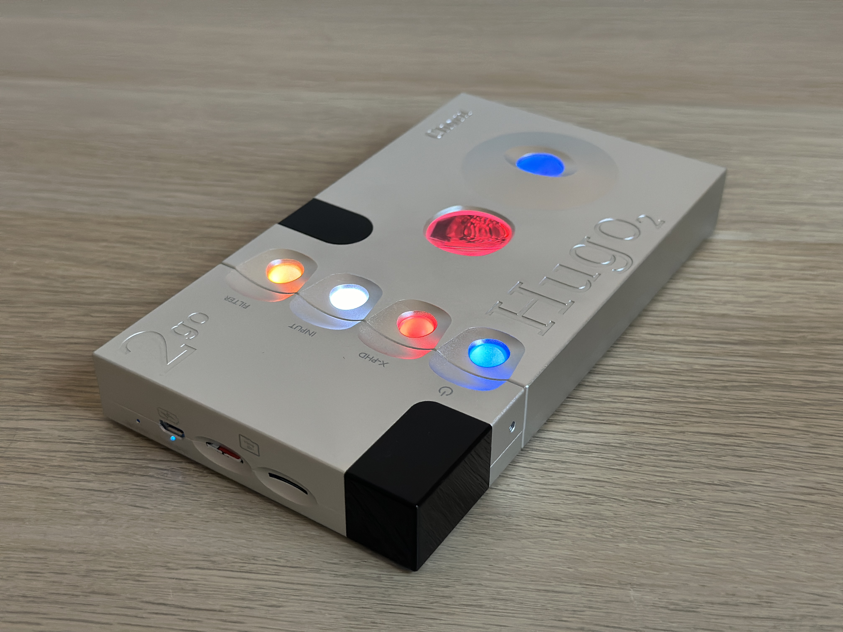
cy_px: 316
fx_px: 1169
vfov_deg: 30.3
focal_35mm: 48
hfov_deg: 39.7
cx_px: 422
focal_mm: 6.86
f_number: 1.78
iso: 400
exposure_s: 1/51
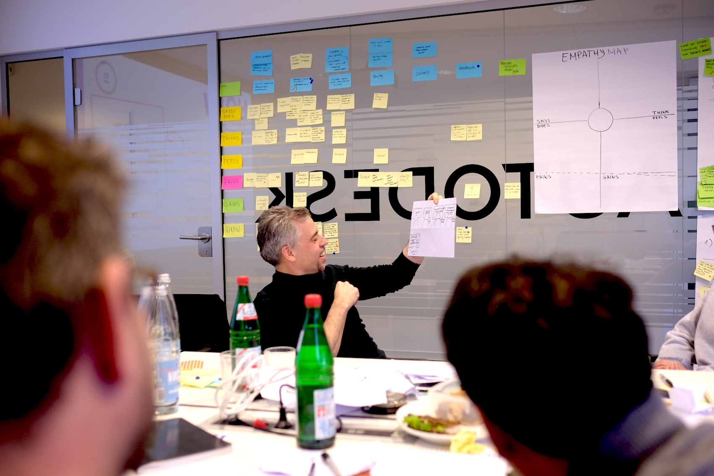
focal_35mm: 35
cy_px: 238
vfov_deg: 37.8
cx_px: 357
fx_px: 694
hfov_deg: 54.4
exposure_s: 1/250
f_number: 2
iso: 500
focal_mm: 23
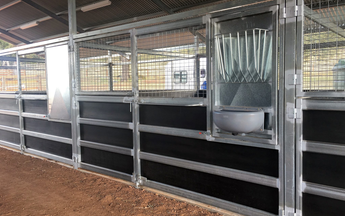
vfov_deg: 40.6
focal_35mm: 31
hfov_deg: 61.2
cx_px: 173
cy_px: 103
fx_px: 291
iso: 25
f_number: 2.2
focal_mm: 4.15
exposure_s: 1/33
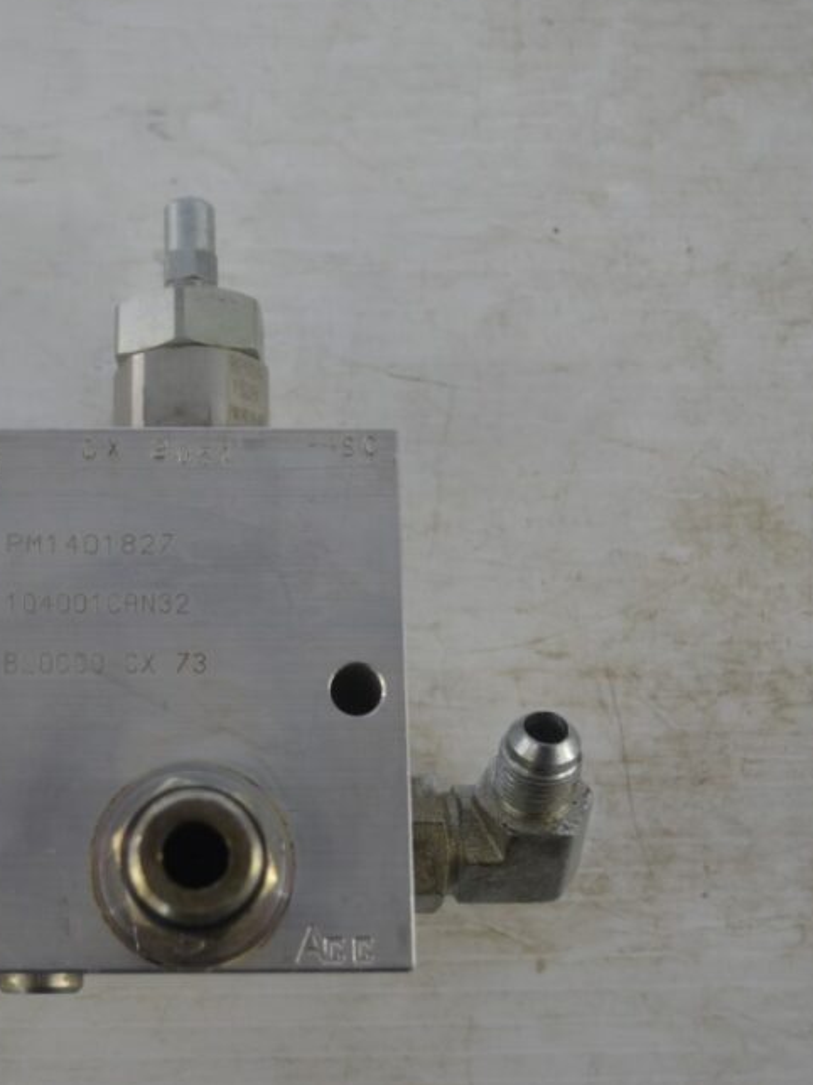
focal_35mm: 55
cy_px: 520
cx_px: 191
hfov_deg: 26.2
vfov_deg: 34.9
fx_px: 1723
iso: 400
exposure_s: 1/80
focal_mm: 24
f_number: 4.5
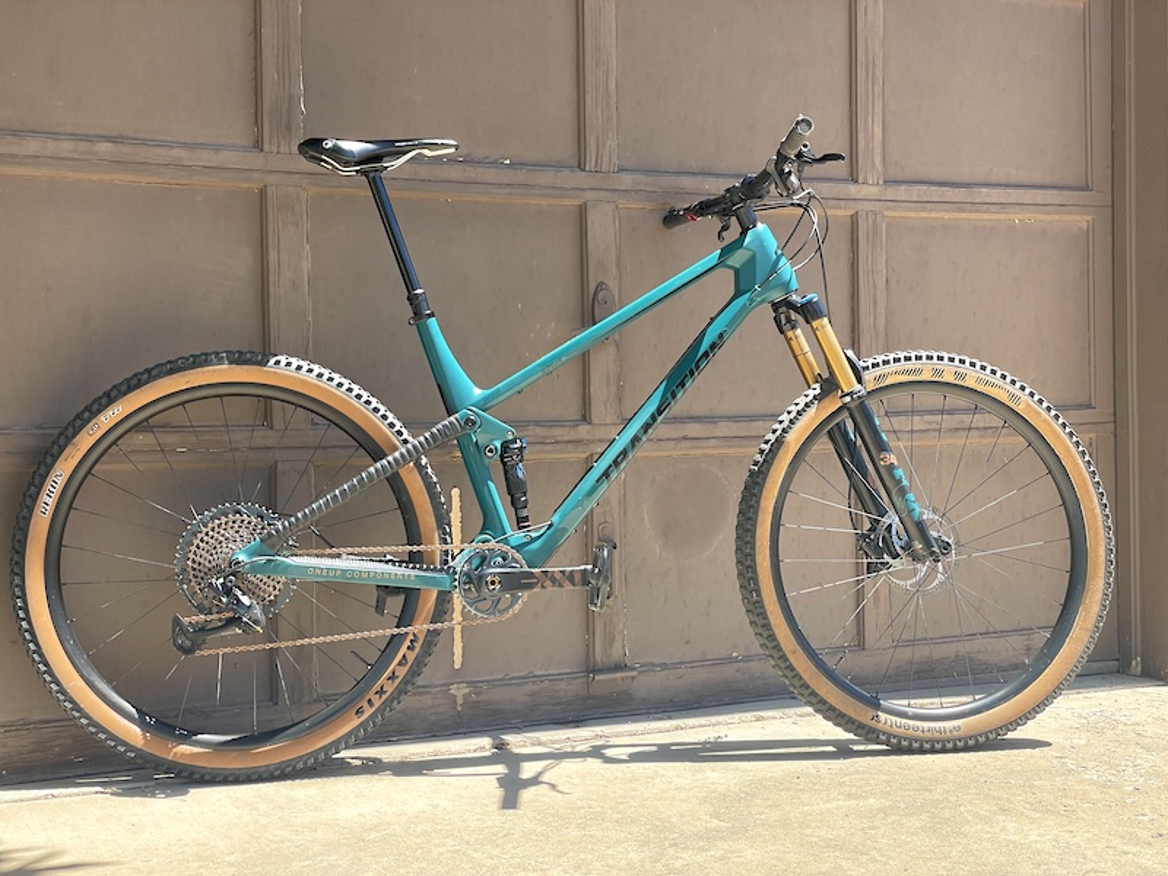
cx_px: 584
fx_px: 1755
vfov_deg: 28.0
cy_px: 438
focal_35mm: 52
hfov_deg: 36.8
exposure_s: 1/432
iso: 25
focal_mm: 6
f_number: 2
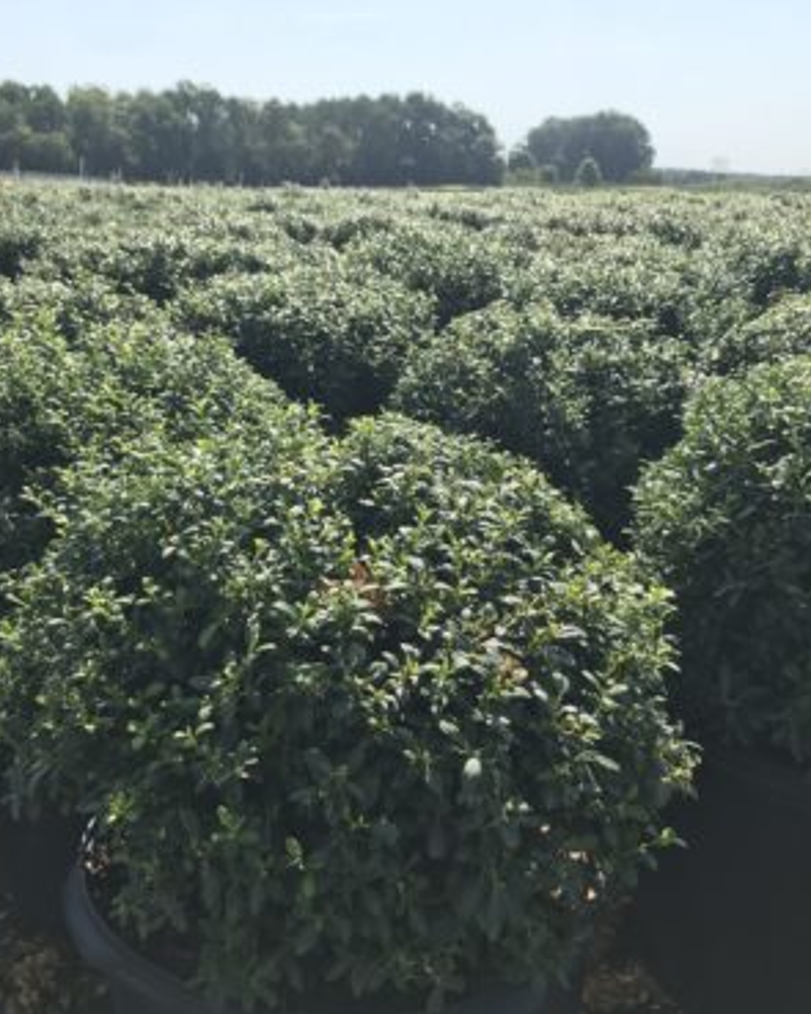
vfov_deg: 49.1
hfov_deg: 40.1
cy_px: 507
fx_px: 1111
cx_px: 357
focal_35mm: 37
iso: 20
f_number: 1.8
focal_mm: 3.99
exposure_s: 1/1277
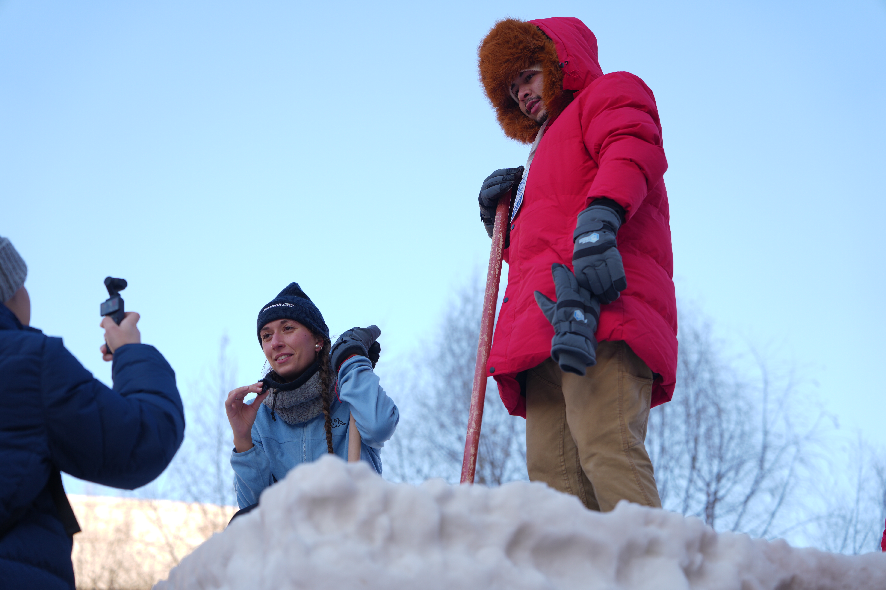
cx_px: 443
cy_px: 295
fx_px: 1624
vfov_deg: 20.6
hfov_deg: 30.5
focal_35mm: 66
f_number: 2.8
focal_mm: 66
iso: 50
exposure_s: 1/200
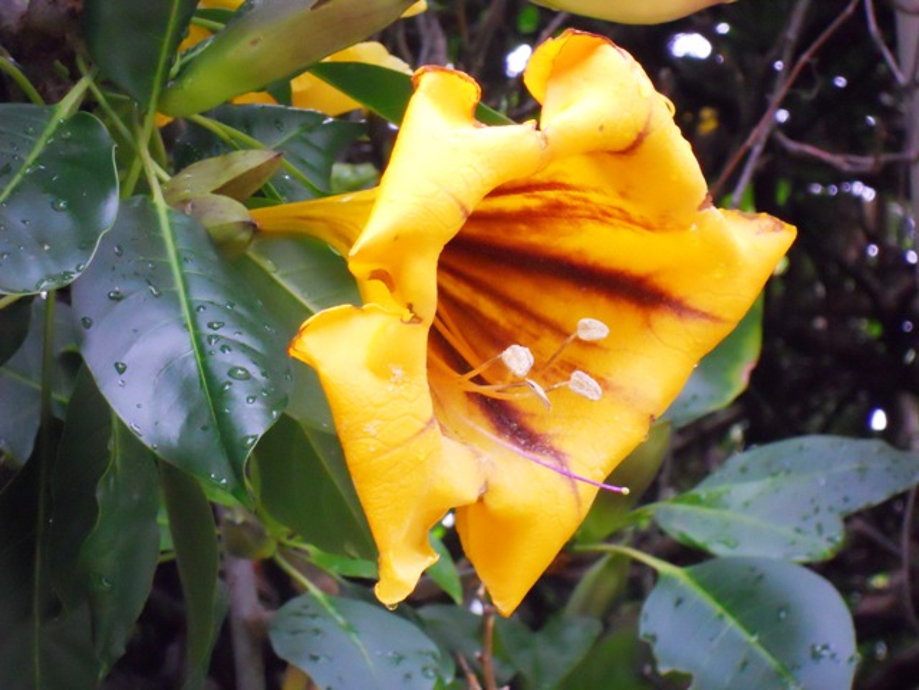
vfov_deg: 10.6
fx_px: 3717
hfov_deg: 14.1
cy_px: 345
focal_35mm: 140
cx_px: 460
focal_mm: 25
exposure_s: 1/160
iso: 800
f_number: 6.6
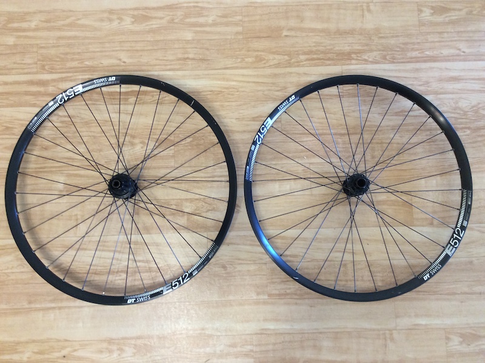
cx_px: 242
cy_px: 182
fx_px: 448
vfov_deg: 44.1
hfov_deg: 56.9
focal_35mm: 32
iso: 100
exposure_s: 1/24
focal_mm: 3.3
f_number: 2.4
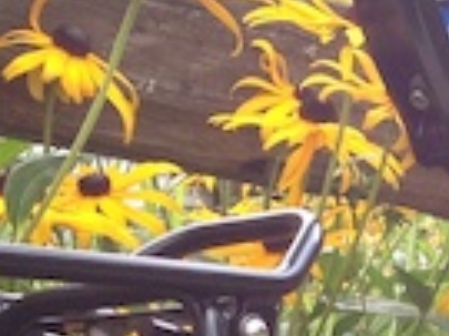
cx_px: 622
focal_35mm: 208
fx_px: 2696
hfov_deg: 9.3
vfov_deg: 6.9
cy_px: 639
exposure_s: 1/60
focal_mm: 4.28
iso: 50
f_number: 2.4
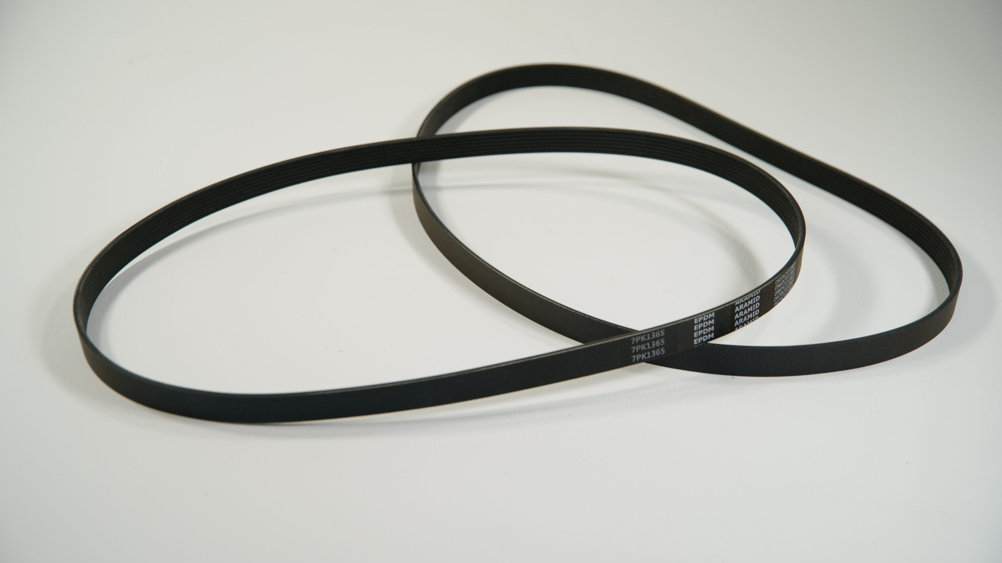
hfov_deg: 43.7
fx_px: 1249
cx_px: 497
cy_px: 284
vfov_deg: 25.4
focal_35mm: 47
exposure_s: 1/100
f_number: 3.5
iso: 1000
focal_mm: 44
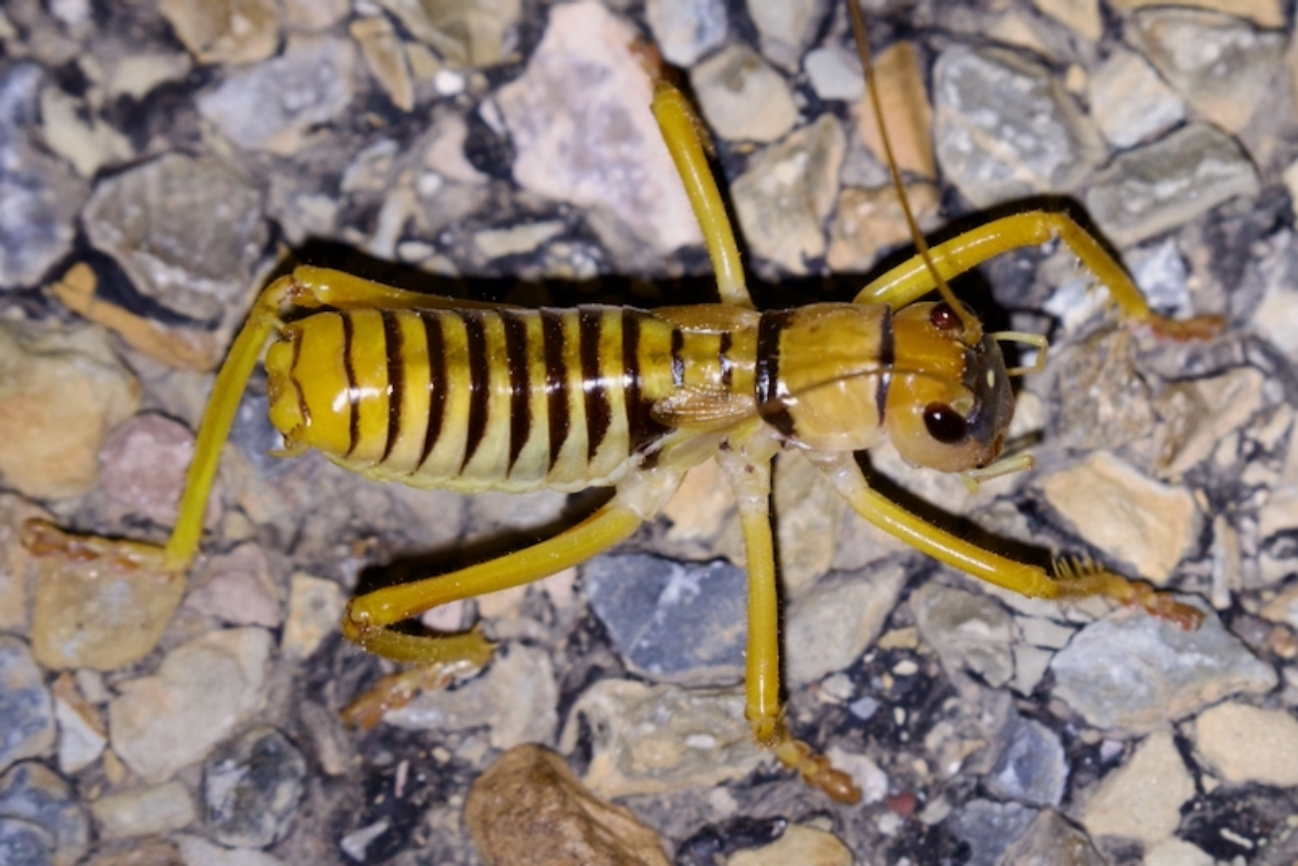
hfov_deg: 5.2
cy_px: 433
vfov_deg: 3.4
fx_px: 14427
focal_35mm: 400
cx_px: 649
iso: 500
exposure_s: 1/200
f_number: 11
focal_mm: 400
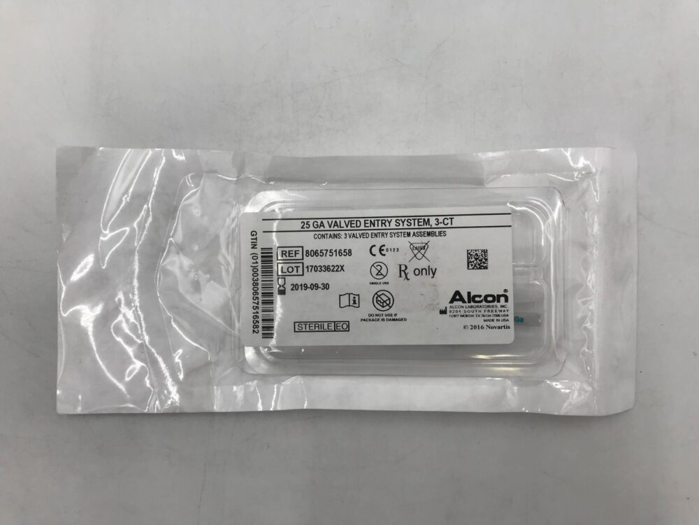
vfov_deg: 49.7
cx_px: 350
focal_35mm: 28
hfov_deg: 63.4
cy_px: 262
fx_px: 565
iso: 20
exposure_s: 1/120
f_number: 1.8
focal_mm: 3.99
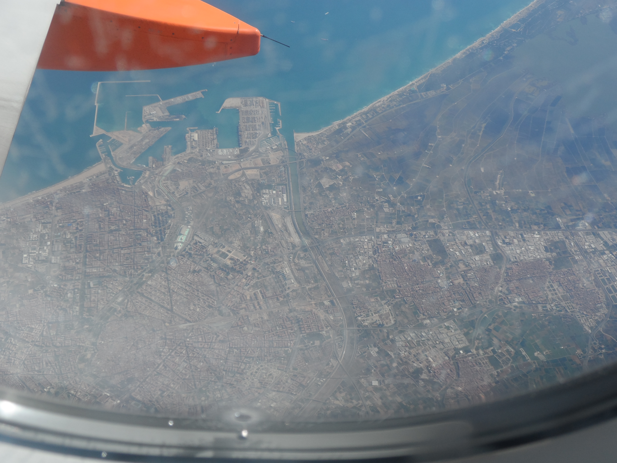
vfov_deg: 32.9
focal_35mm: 44
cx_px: 308
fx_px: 784
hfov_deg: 42.9
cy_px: 232
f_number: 3.9
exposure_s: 1/750
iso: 80
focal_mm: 8
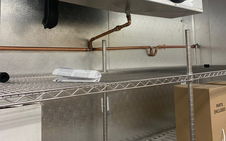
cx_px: 113
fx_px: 228
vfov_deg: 34.0
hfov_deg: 52.7
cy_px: 41
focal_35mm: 37
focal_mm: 4.25
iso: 100
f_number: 1.8
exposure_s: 1/107
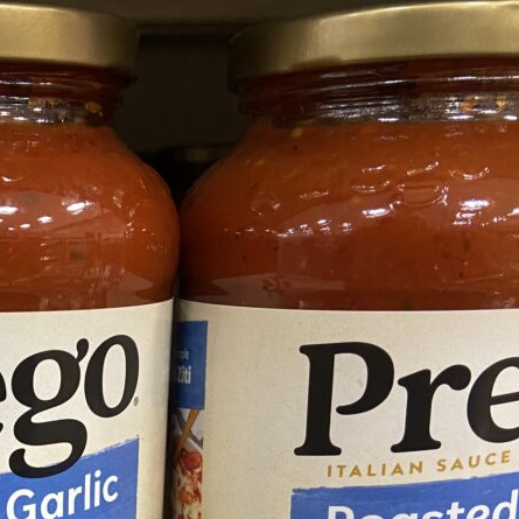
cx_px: -15
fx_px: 1052
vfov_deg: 26.6
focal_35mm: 62
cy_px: 488
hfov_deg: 26.1
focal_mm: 4.25
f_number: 1.8
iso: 250
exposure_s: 1/60
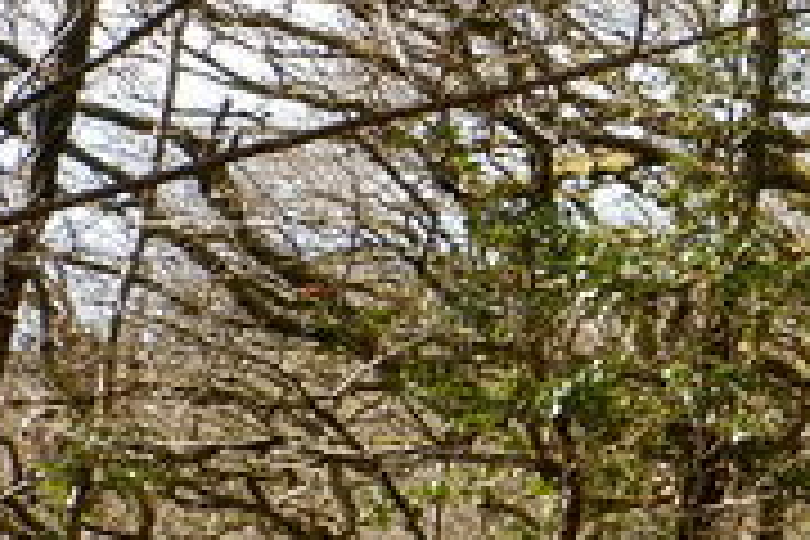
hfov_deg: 12.9
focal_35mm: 120
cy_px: 333
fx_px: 2700
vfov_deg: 11.4
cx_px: 1966
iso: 500
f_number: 11
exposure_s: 1/160
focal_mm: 16
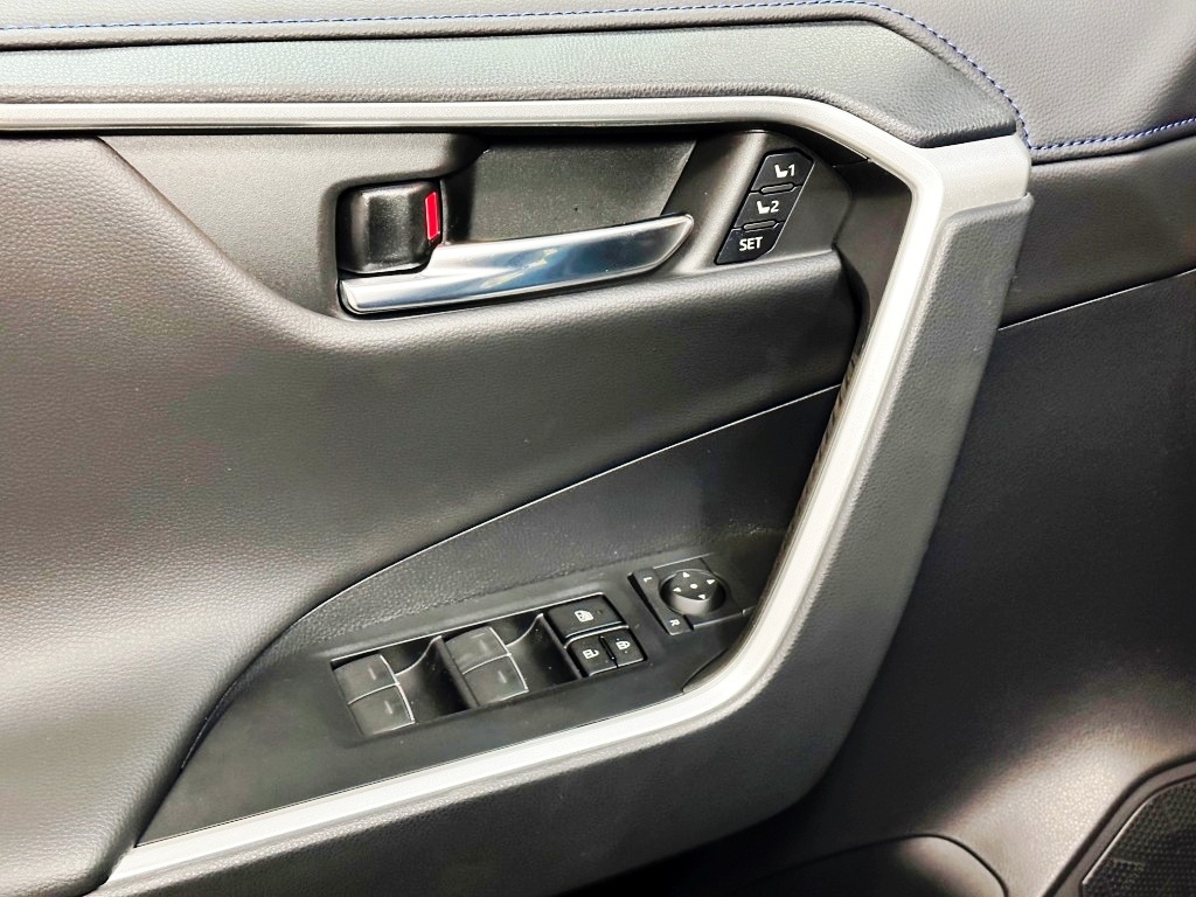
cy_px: 448
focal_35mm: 48
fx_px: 1658
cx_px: 598
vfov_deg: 30.3
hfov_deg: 39.7
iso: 640
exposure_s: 1/30
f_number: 1.78
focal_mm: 6.86
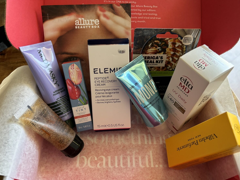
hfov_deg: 65.3
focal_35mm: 27
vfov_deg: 51.3
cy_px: 92
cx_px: 121
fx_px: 187
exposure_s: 1/60
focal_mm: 5.96
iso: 200
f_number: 1.6
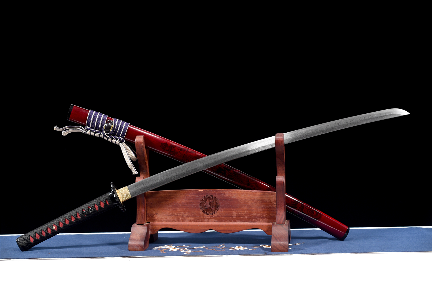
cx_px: 216
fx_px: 720
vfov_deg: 22.6
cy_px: 144
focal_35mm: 60
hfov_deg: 33.4
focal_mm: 60
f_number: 6.3
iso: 100
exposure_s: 1/125
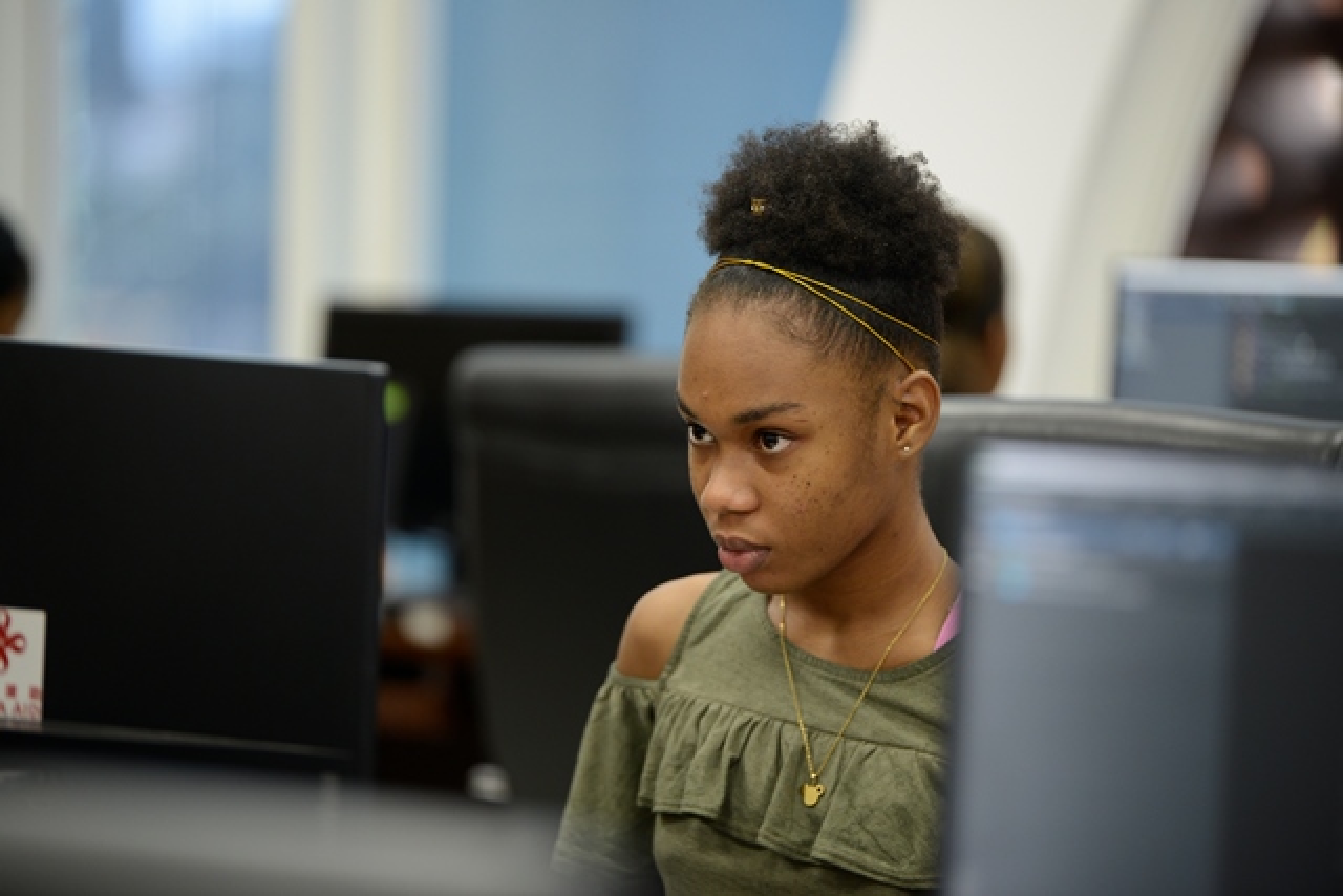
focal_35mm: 200
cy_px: 448
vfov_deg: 6.9
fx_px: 7462
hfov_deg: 10.3
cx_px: 672
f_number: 2.8
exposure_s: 1/60
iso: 800
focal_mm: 200
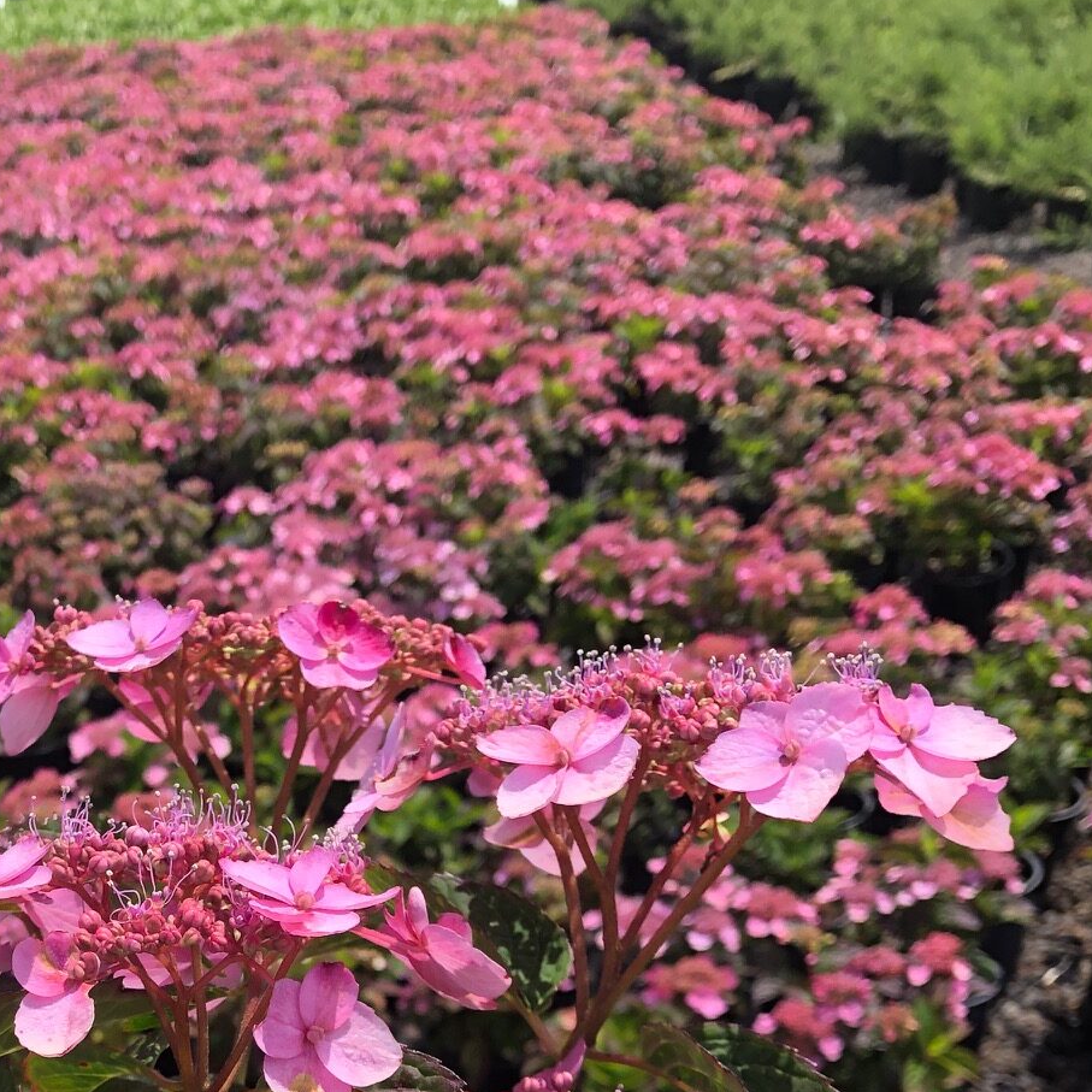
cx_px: 206
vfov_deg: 28.7
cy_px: 1152
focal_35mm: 55
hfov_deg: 30.3
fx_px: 1963
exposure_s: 1/1200
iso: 20
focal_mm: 3.99
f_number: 1.8
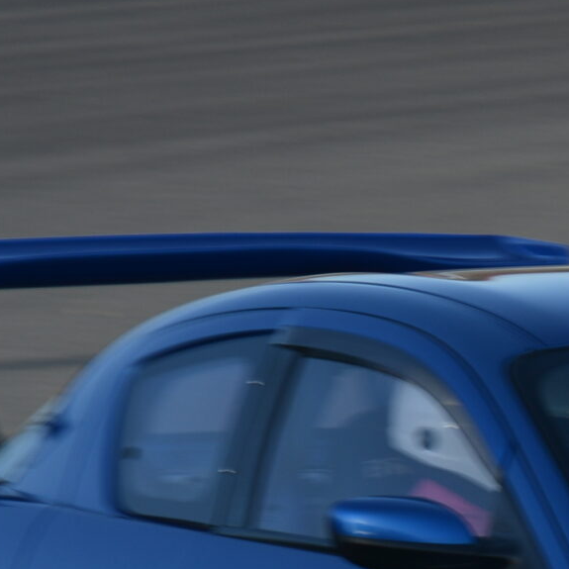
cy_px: 736
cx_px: 970
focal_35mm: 795
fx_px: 14785
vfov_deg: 2.2
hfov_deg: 2.2
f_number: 11
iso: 100
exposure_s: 1/125
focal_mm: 140
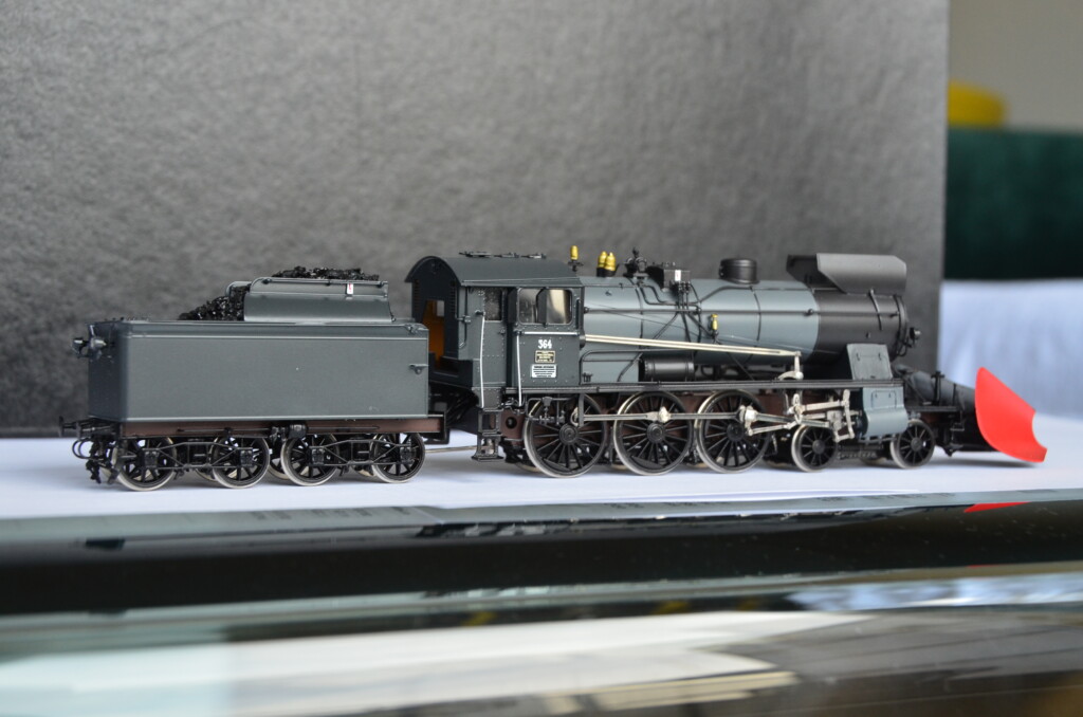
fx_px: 1801
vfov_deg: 22.5
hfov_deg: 33.5
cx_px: 542
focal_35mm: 60
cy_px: 358
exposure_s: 1/60
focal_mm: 40
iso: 640
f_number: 8
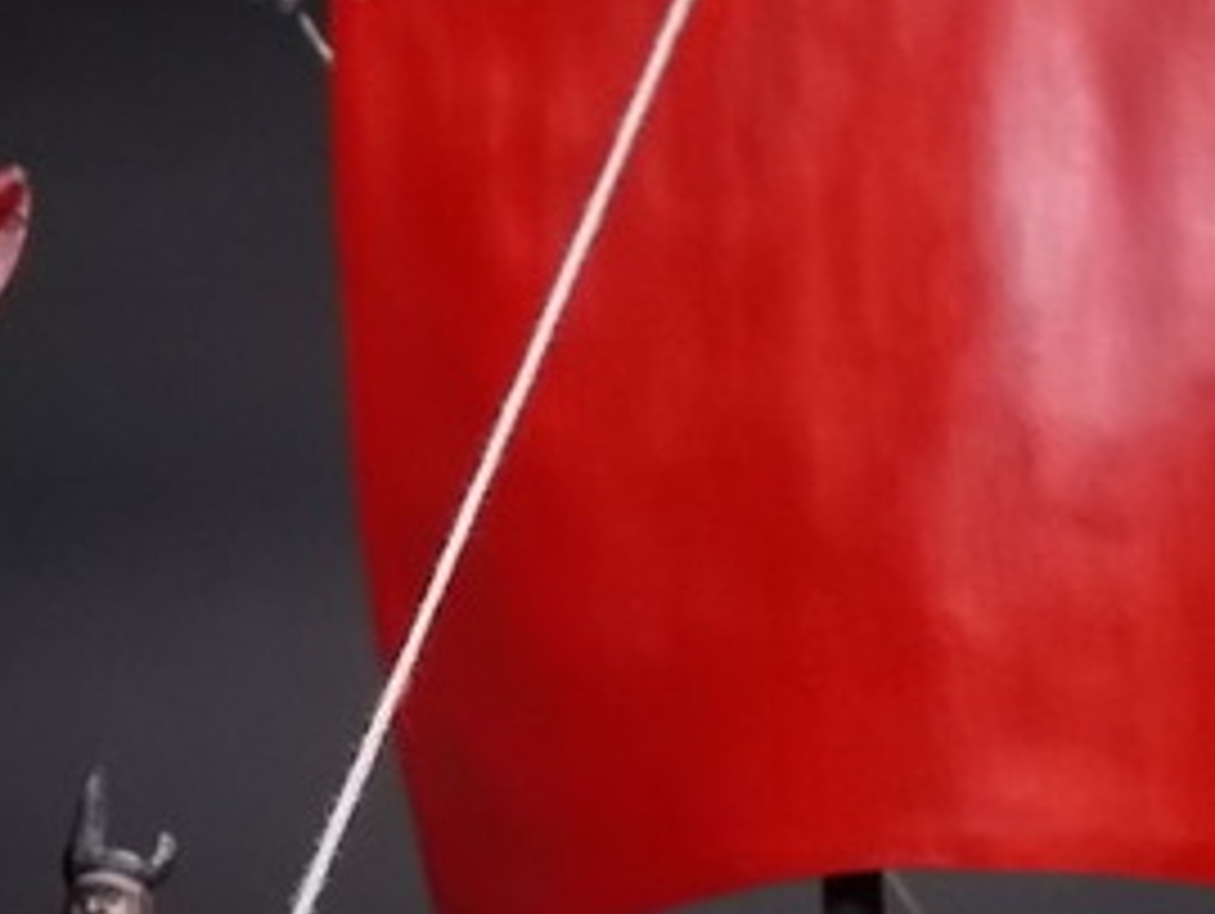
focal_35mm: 71
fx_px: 2494
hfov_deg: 27.2
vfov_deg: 20.4
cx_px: 374
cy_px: 806
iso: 360
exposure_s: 1/250
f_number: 3.4
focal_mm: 5.3
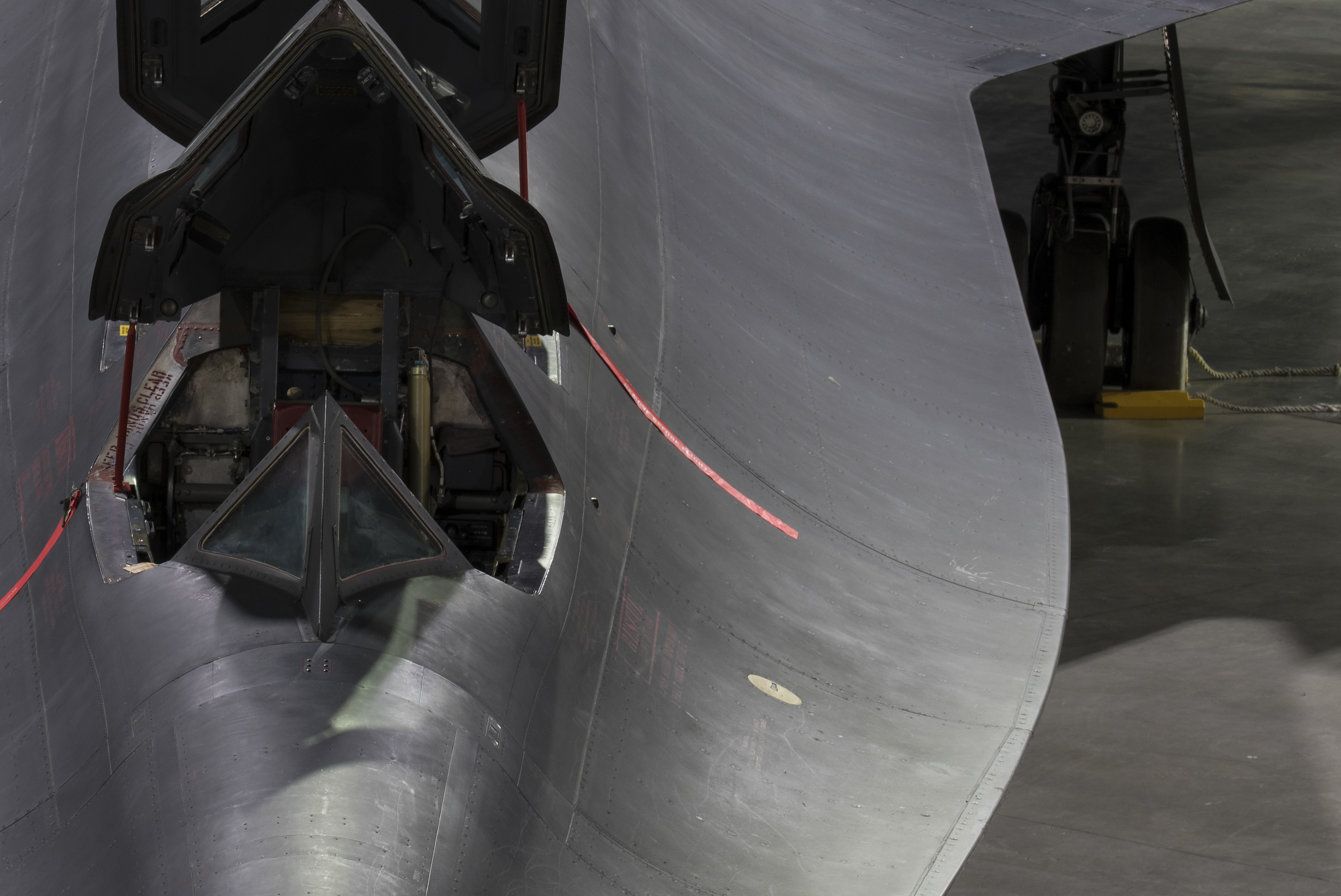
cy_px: 192
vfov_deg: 3.9
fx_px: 13117
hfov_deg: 5.8
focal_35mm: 352
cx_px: 341
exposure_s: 4
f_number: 20
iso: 200
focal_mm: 200
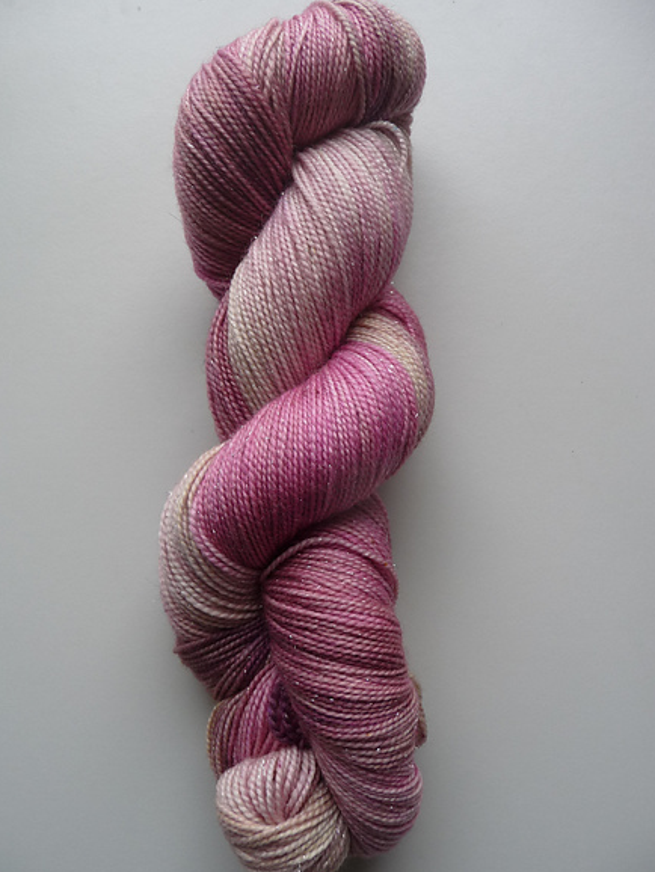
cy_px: 447
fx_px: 782
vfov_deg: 58.3
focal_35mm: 31
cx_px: 303
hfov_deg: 45.4
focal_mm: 4.7
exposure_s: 1/40
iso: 100
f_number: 3.3
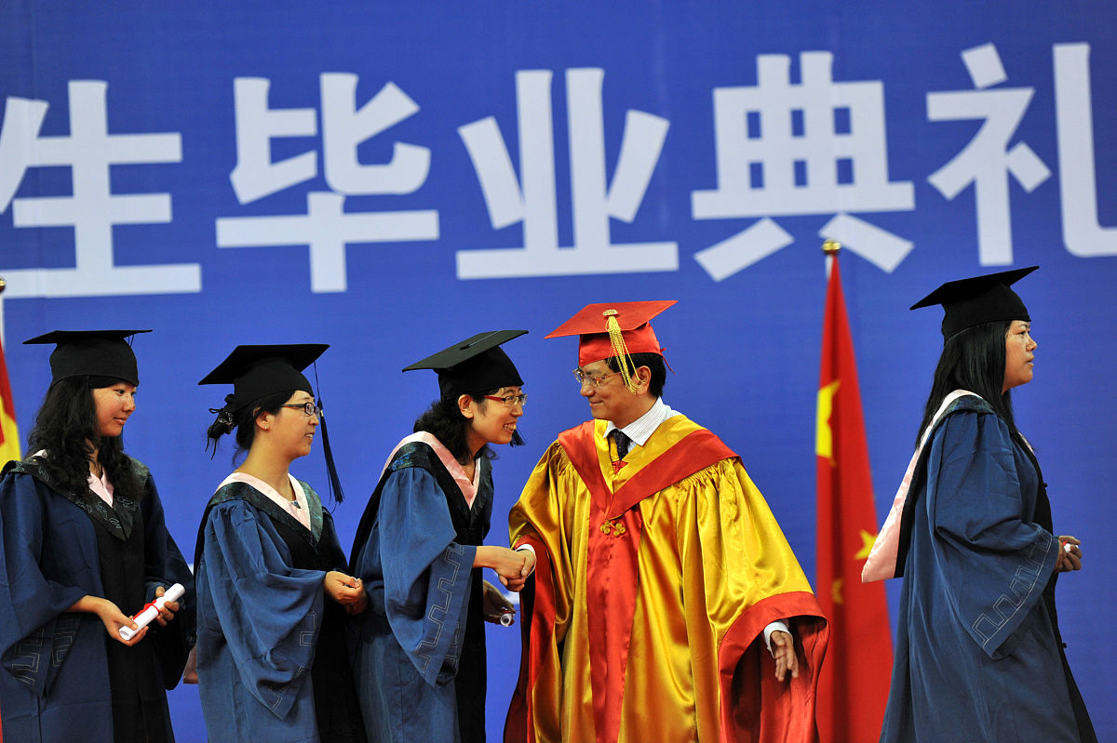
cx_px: 558
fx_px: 5117
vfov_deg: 8.3
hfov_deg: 12.5
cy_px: 372
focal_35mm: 165
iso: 1000
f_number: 3.2
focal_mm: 165
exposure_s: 1/320
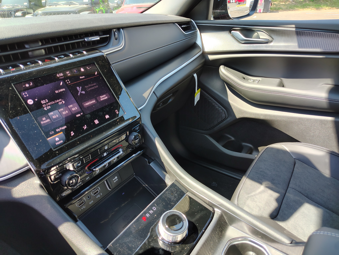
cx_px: 170
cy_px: 128
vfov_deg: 56.9
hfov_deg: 71.5
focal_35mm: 24
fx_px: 235
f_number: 1.8
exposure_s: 1/120
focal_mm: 5.56
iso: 597
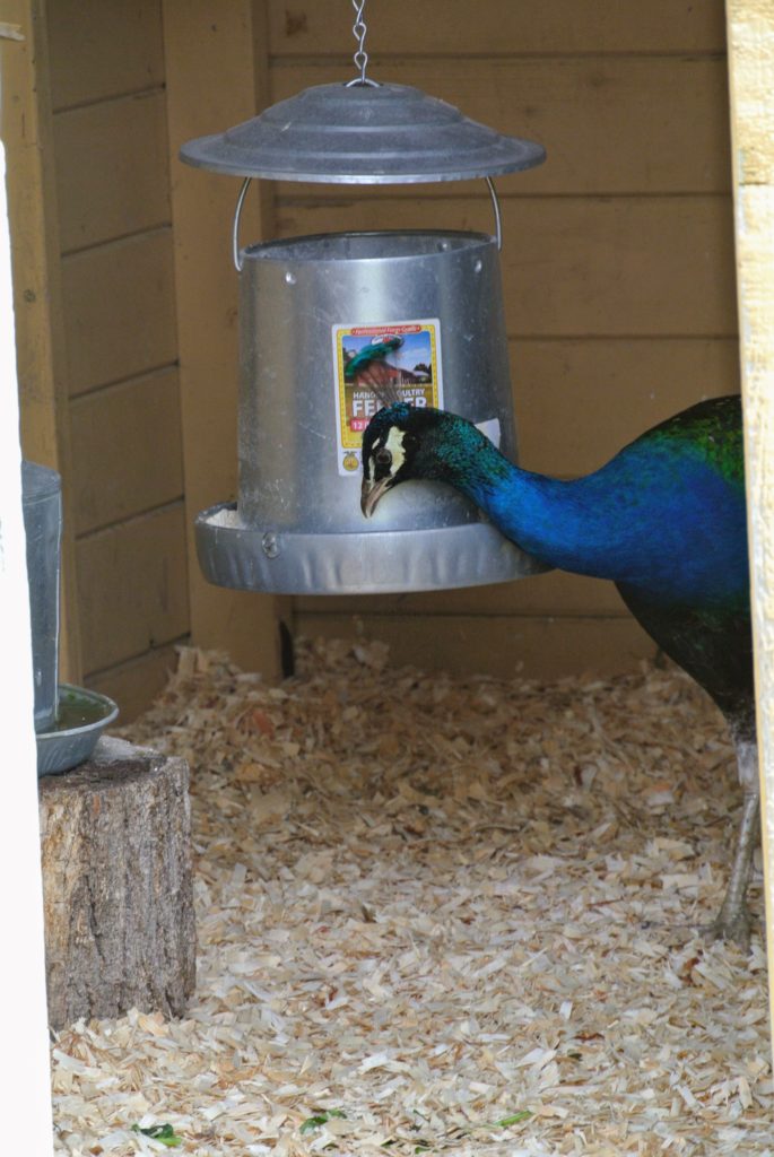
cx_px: 387
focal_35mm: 297
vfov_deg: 6.9
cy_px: 578
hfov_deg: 4.6
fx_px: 9555
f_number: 5.6
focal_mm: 110
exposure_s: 1/60
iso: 125
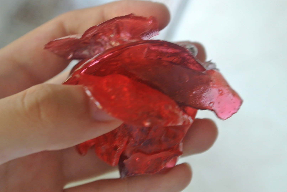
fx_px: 503
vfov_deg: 21.6
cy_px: 96
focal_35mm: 63
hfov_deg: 31.9
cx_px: 144
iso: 800
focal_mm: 23.6
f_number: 5
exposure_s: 1/15
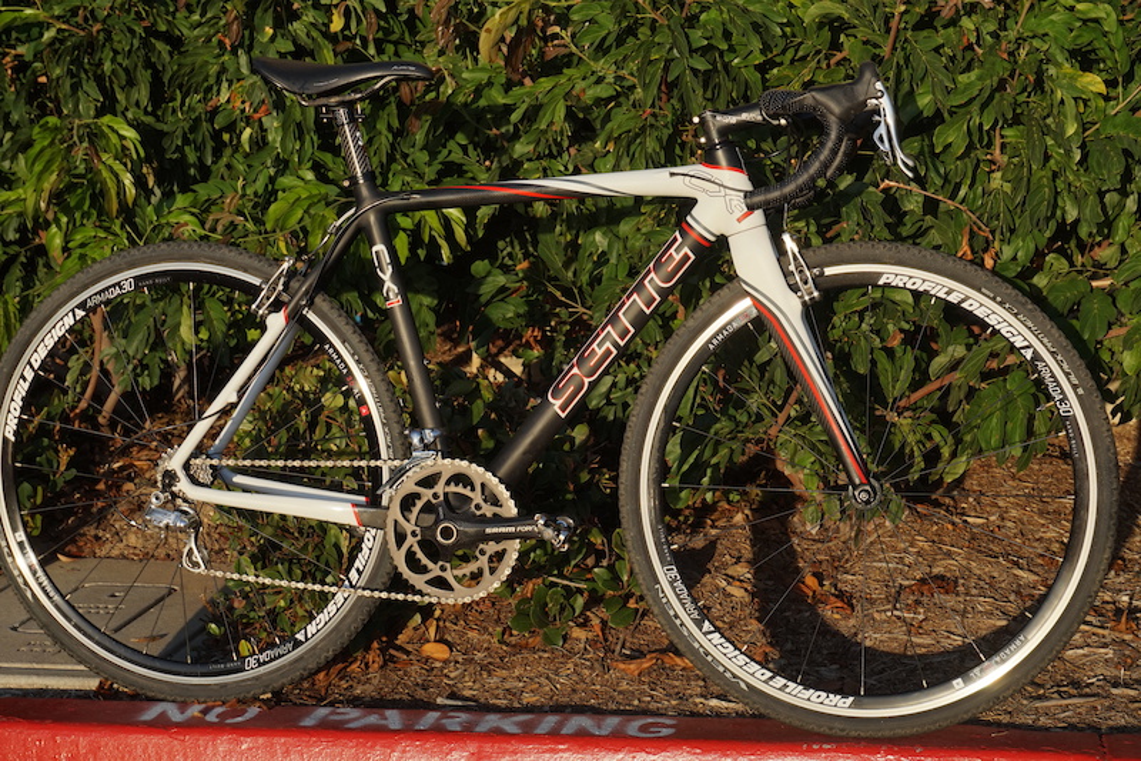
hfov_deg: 27.0
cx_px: 570
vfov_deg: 18.2
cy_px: 380
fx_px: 2376
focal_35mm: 75
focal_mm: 50
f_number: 9
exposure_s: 1/250
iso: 100
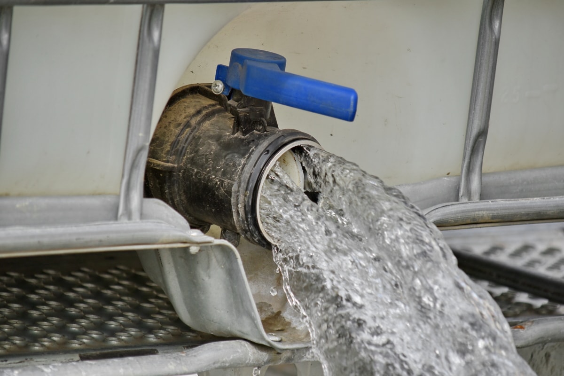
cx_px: 282
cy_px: 188
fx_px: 5170
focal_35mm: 330
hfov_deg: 6.2
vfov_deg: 4.2
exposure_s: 1/640
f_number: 5.3
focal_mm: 220
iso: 180
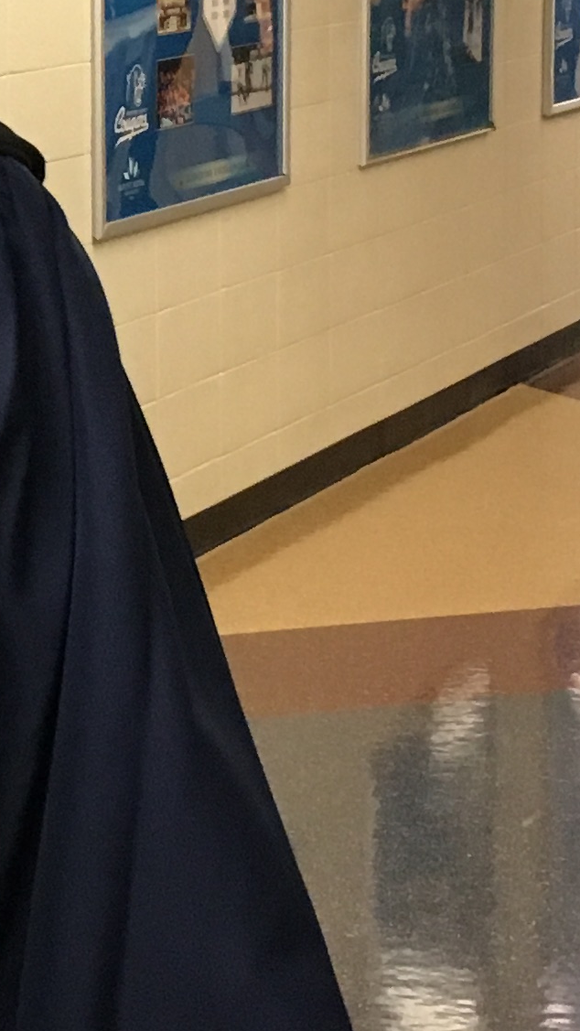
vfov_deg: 18.8
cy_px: 239
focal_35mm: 113
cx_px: -482
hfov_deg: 10.1
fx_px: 3089
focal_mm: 4.15
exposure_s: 1/30
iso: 160
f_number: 2.2
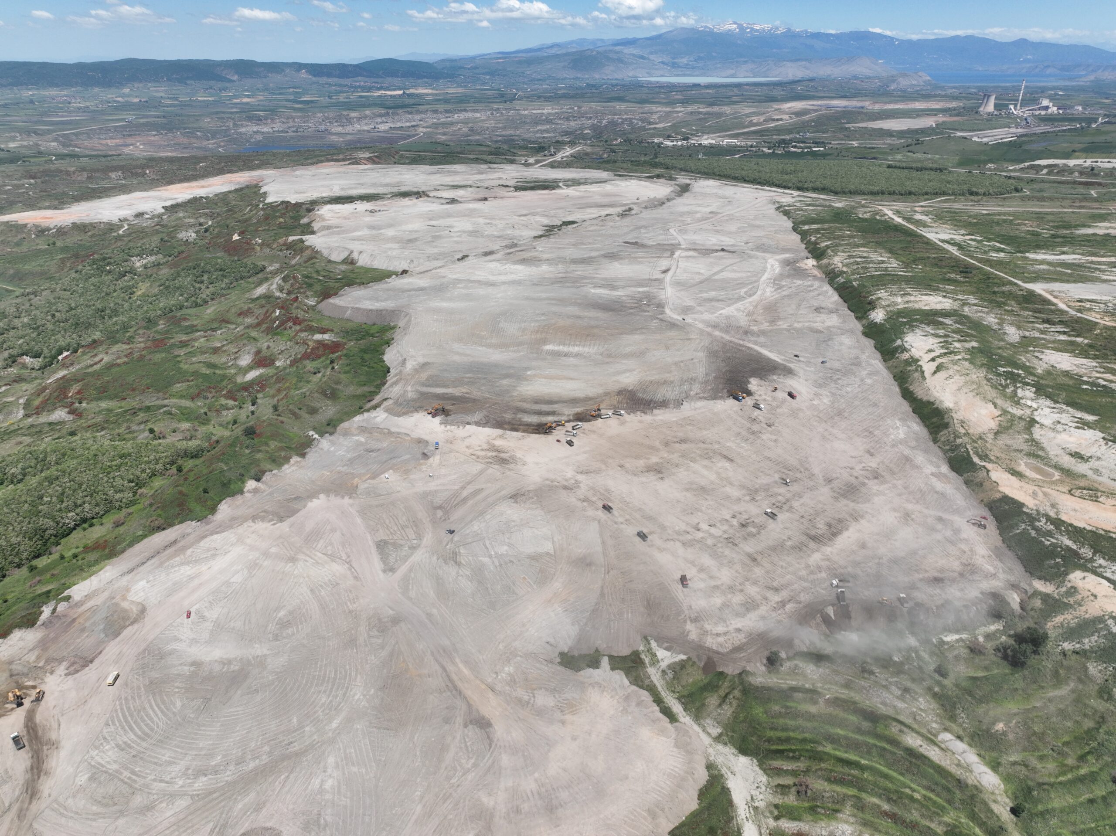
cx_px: 558
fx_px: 773
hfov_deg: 71.6
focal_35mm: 24
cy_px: 418
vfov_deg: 56.8
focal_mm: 12.29
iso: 100
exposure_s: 1/2000
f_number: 2.8
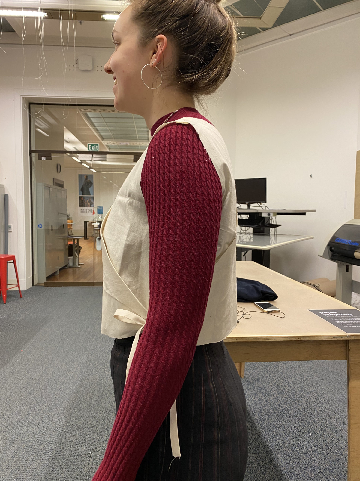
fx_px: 361
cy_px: 240
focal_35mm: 26
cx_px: 180
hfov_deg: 53.1
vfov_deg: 67.3
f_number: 1.8
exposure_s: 1/50
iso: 125
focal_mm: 4.25
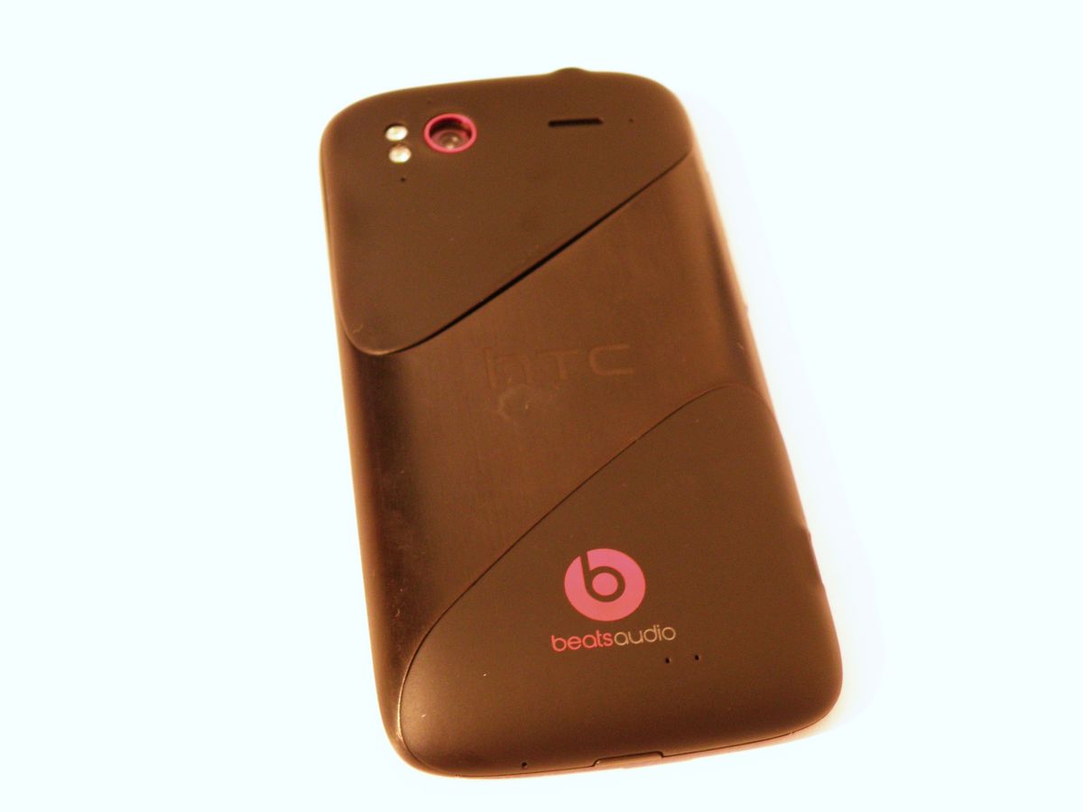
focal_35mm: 55
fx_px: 1721
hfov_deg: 34.9
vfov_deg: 26.6
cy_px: 406
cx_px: 542
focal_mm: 9.77
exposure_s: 1/10
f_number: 3.5
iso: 200
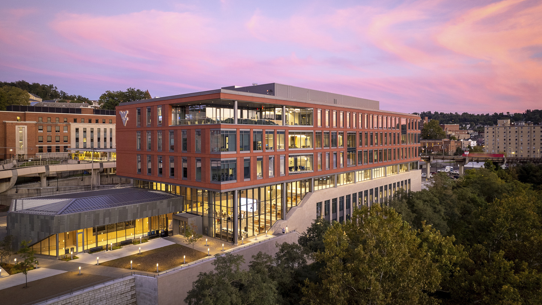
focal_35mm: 24
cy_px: 142
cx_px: 263
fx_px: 345
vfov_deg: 47.7
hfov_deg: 76.3
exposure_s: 2
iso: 100
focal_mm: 8.38
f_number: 2.8
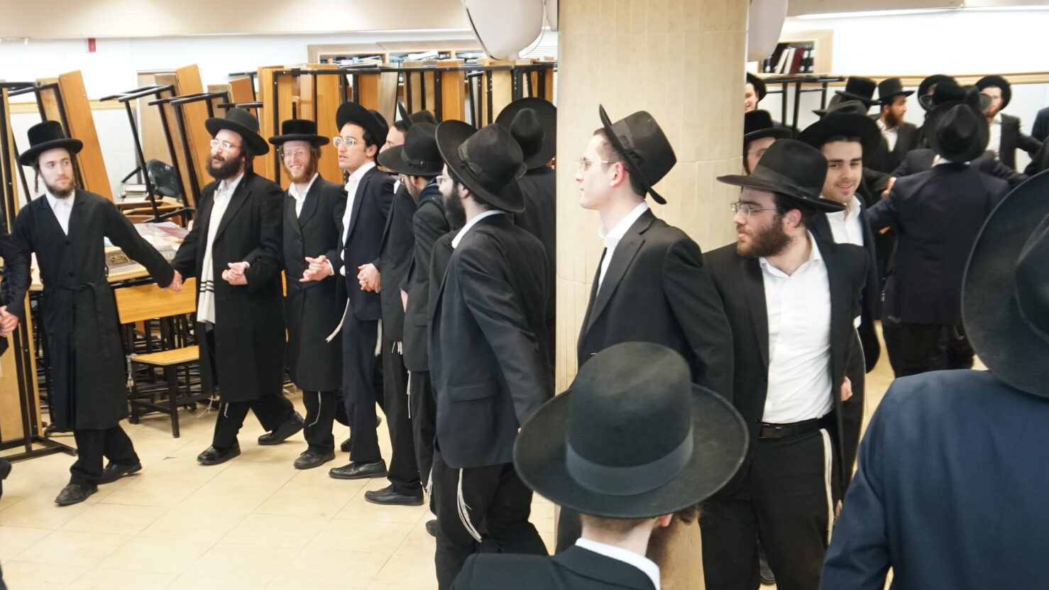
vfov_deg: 24.0
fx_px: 1363
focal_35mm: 49
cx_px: 397
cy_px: 471
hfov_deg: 41.8
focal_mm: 18
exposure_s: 1/125
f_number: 4
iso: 1250
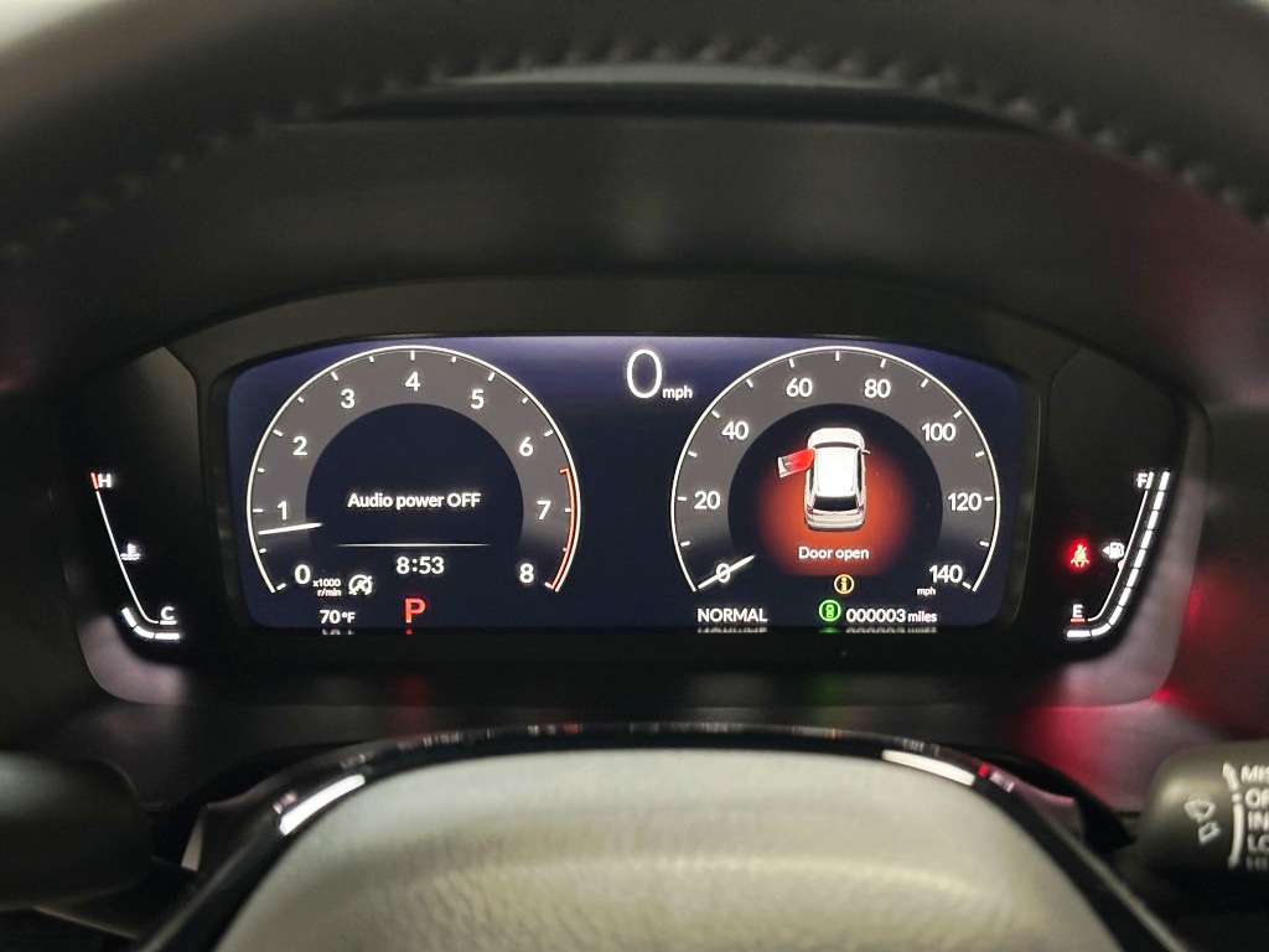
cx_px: 634
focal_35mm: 48
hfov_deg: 39.7
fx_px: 1760
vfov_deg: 30.3
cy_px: 476
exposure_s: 1/17
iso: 640
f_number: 1.78
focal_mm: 6.86
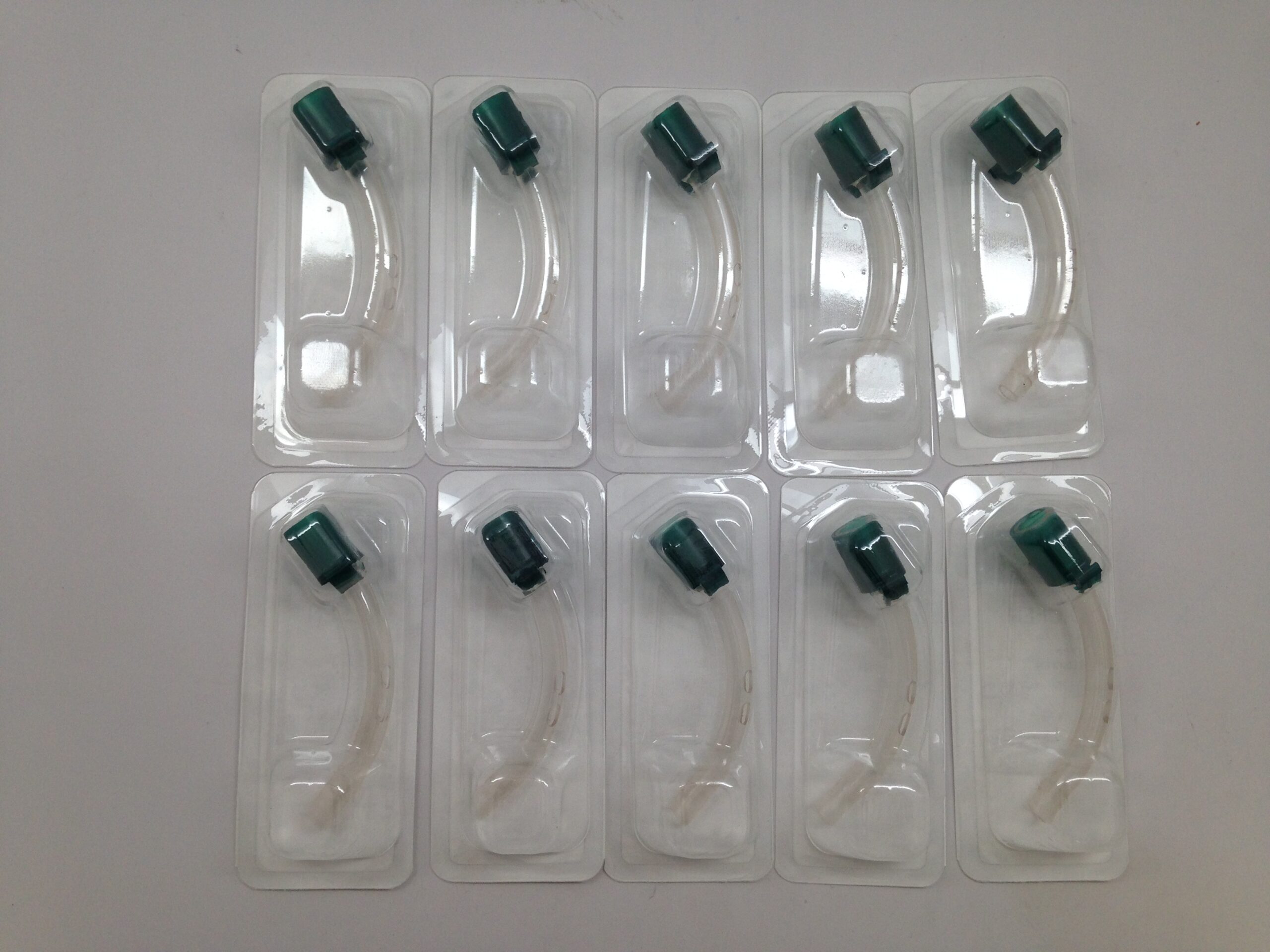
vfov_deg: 42.9
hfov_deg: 55.4
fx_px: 1211
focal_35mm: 33
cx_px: 635
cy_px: 476
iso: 64
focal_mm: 4.12
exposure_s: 1/120
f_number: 2.4
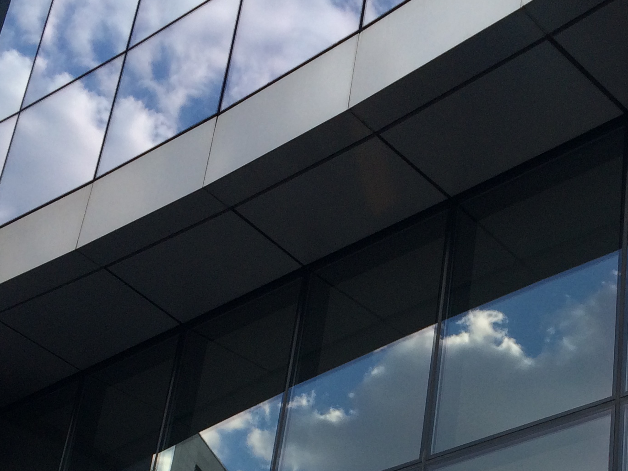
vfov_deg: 20.1
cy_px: 546
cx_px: 503
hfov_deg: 27.6
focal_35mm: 69
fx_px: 1252
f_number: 2.2
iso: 32
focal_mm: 4.15
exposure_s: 1/1172
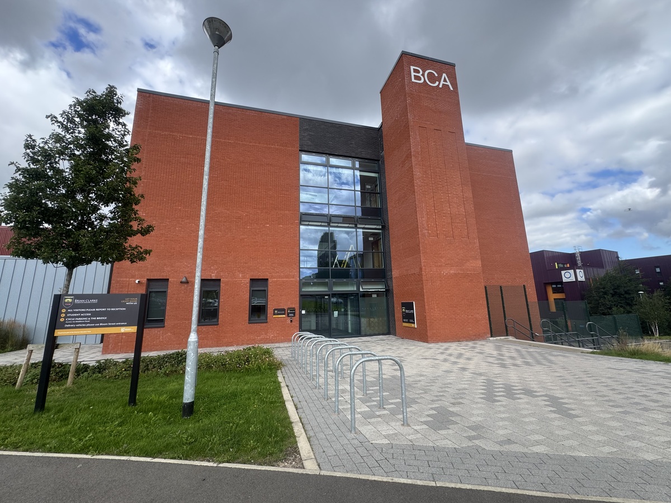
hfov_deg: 102.1
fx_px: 271
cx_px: 336
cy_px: 252
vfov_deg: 85.7
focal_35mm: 14
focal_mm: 2.22
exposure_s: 1/495
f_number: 2.2
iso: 40
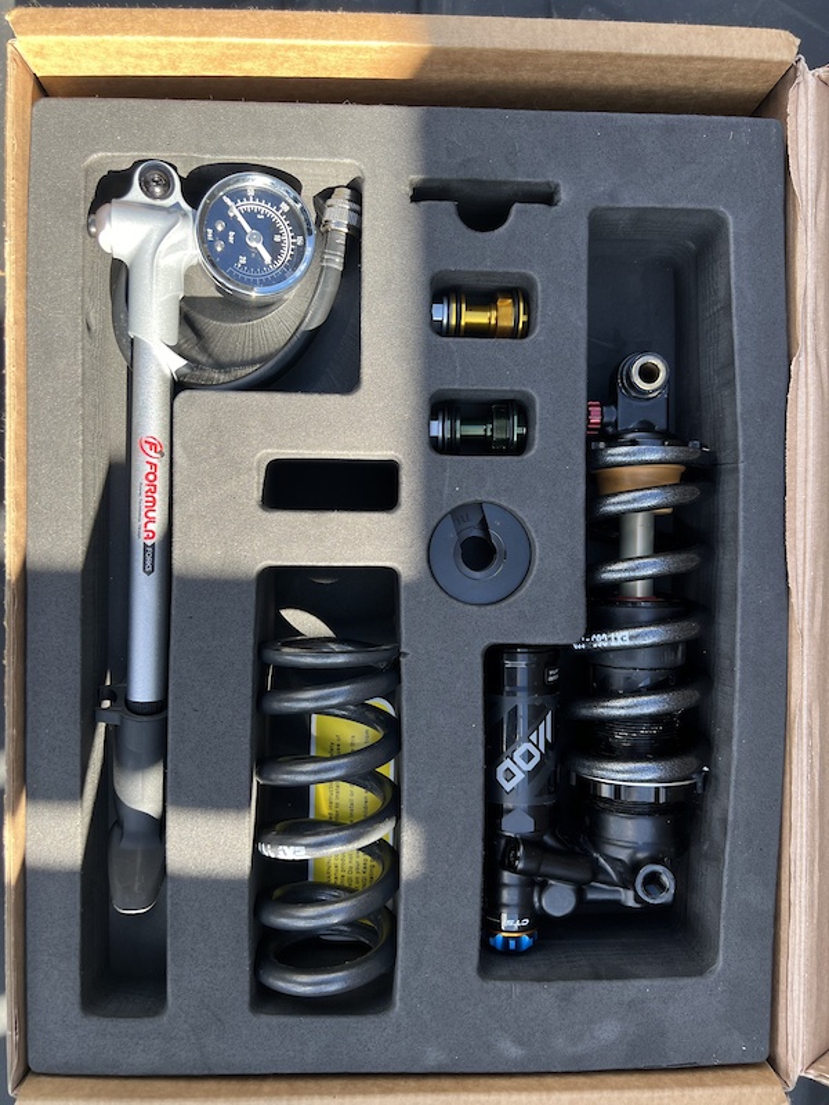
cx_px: 414
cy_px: 552
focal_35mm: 26
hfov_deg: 53.1
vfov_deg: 67.3
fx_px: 830
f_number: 1.5
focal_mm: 5.7
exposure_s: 1/383
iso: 50
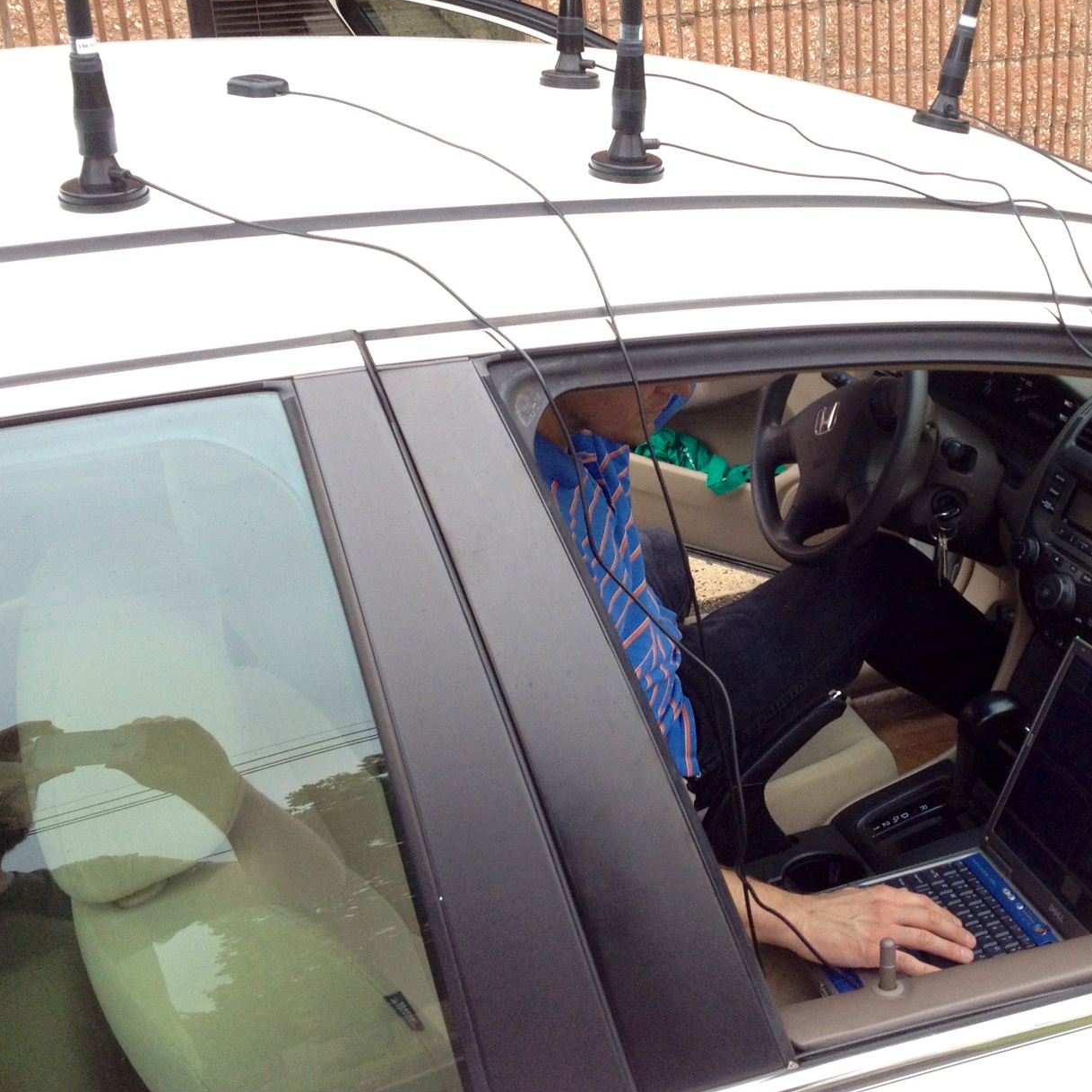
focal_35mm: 52
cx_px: 790
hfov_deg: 32.3
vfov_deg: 32.7
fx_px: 1856
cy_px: 448
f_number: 2.4
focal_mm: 4.28
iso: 100
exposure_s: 1/120
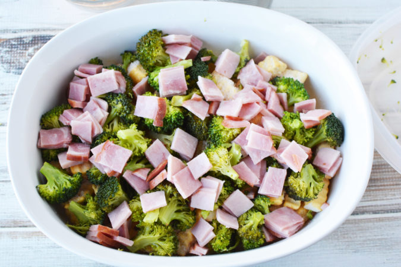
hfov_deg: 37.9
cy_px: 134
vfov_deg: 25.8
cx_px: 200
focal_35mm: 52
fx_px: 585
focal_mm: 35
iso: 400
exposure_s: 1/80
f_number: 4.5
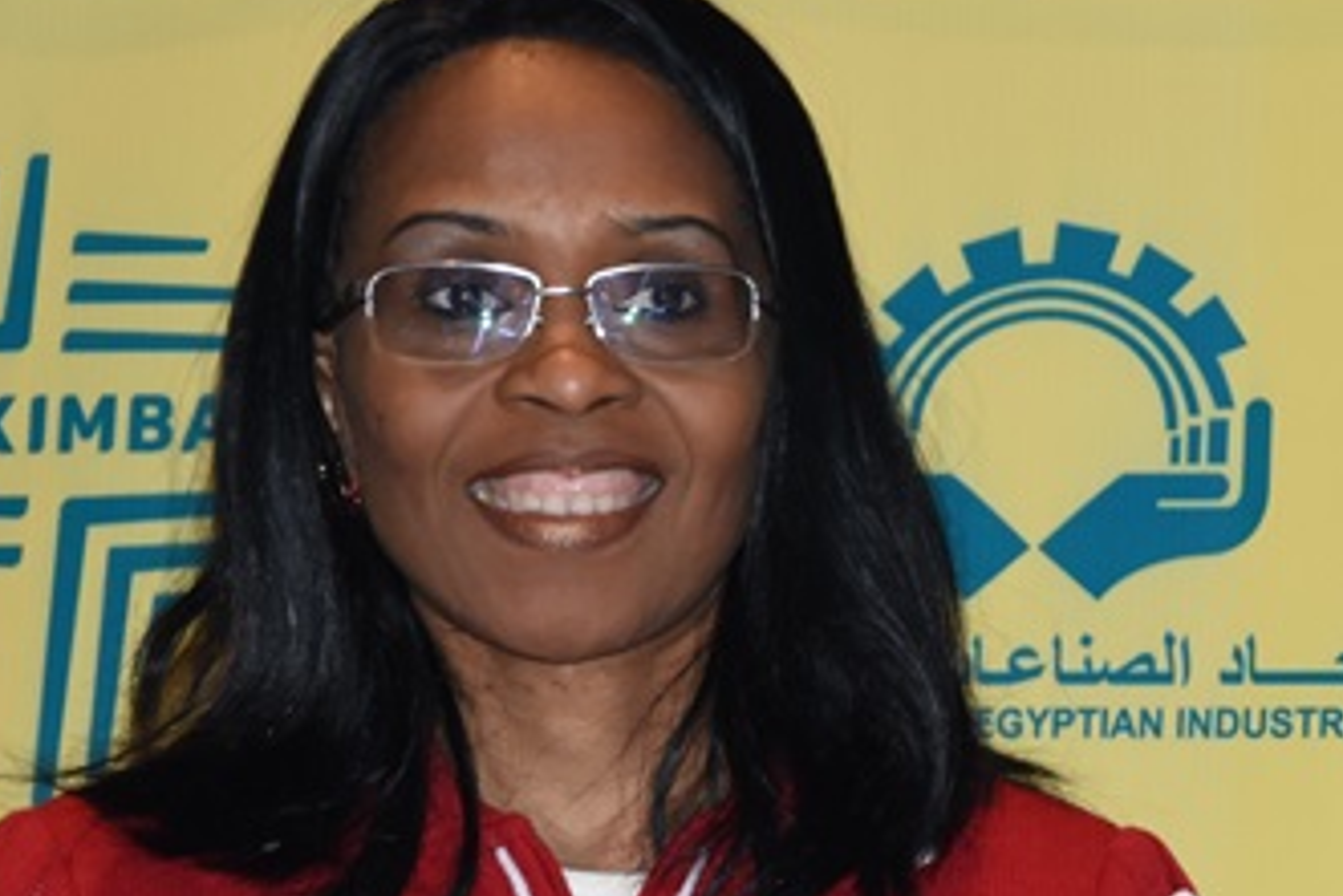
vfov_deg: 4.2
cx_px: 1481
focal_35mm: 326
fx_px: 12166
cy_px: 695
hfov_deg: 6.3
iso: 1000
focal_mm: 90
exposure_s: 1/90
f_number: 5.6
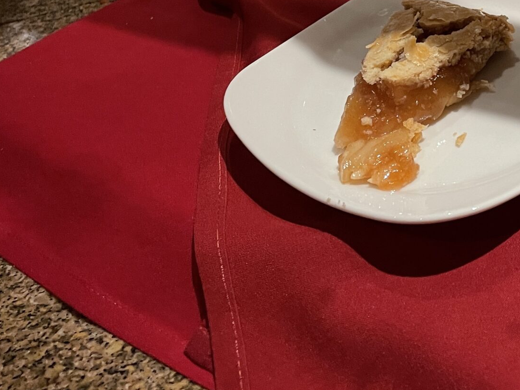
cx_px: 551
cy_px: -55
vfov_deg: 22.5
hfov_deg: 29.1
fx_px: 916
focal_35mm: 61
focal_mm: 4.2
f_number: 1.6
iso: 250
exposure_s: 1/60
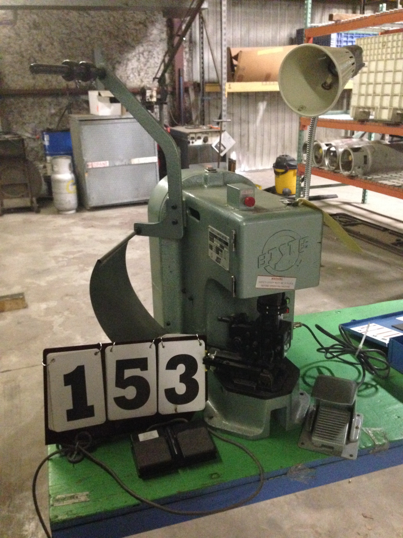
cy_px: 269
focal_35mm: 33
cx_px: 202
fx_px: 512
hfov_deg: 42.9
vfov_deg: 55.4
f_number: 2.4
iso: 800
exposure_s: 1/15
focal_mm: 4.12
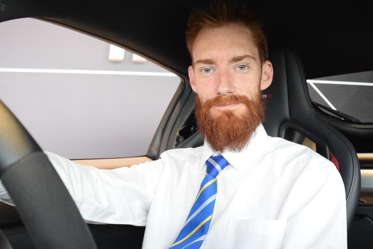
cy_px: 124
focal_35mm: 27
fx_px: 280
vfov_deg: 48.0
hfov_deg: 67.3
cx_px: 186
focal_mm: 18
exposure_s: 1/80
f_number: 6.3
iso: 3200
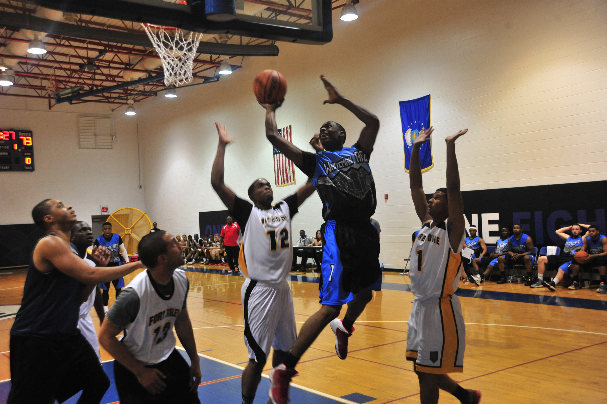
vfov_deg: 35.0
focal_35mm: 38
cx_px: 304
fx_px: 640
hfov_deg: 50.7
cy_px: 202
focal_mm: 38
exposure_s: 1/125
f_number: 5
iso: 2000
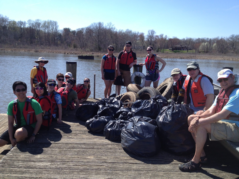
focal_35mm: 35
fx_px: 242
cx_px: 120
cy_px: 90
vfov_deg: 40.7
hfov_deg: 52.6
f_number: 2.4
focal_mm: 4.28
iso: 50
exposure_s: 1/1284
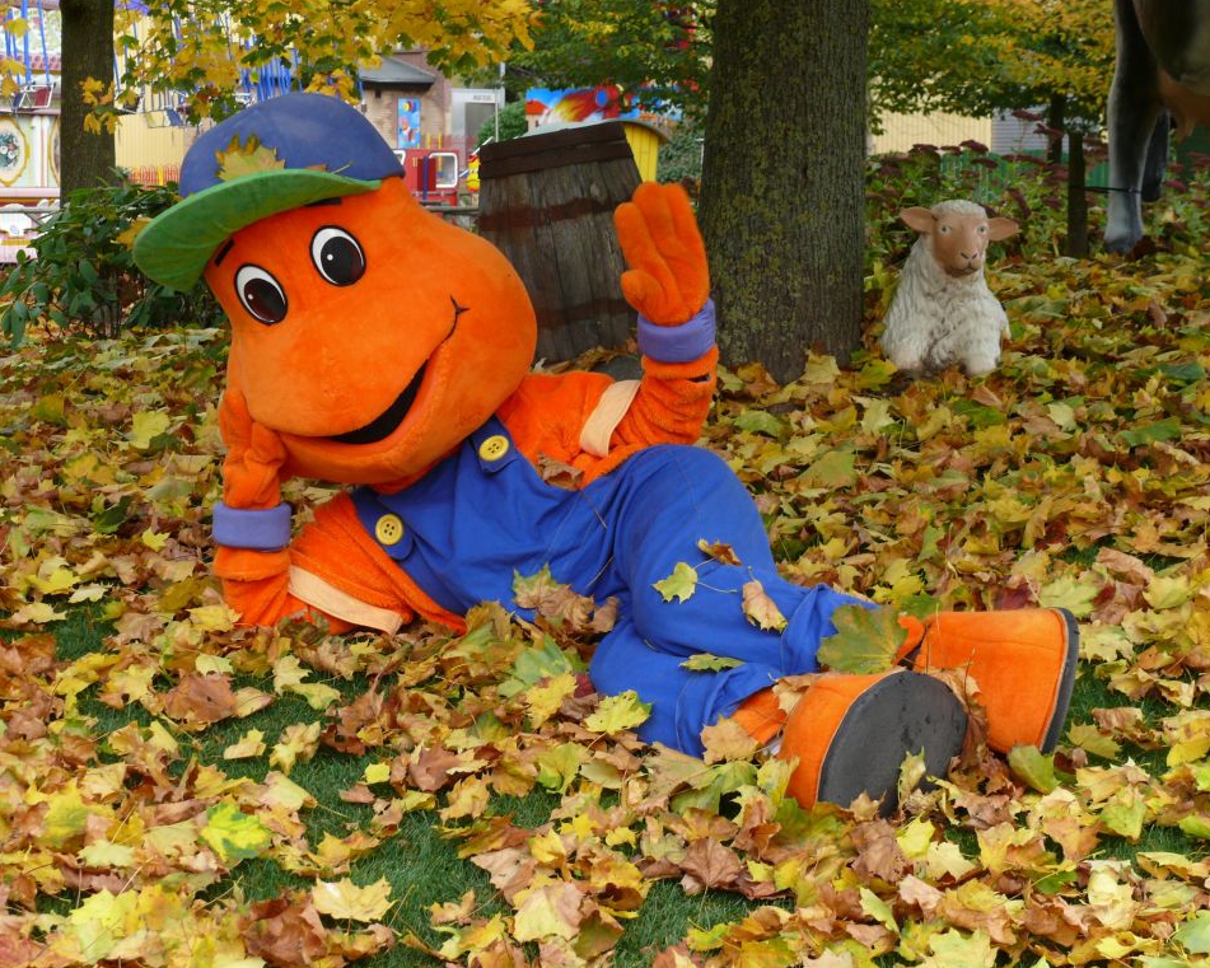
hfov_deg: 23.0
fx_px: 2973
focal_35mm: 83
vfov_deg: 18.5
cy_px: 482
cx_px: 585
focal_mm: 16.7
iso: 100
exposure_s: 1/125
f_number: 4
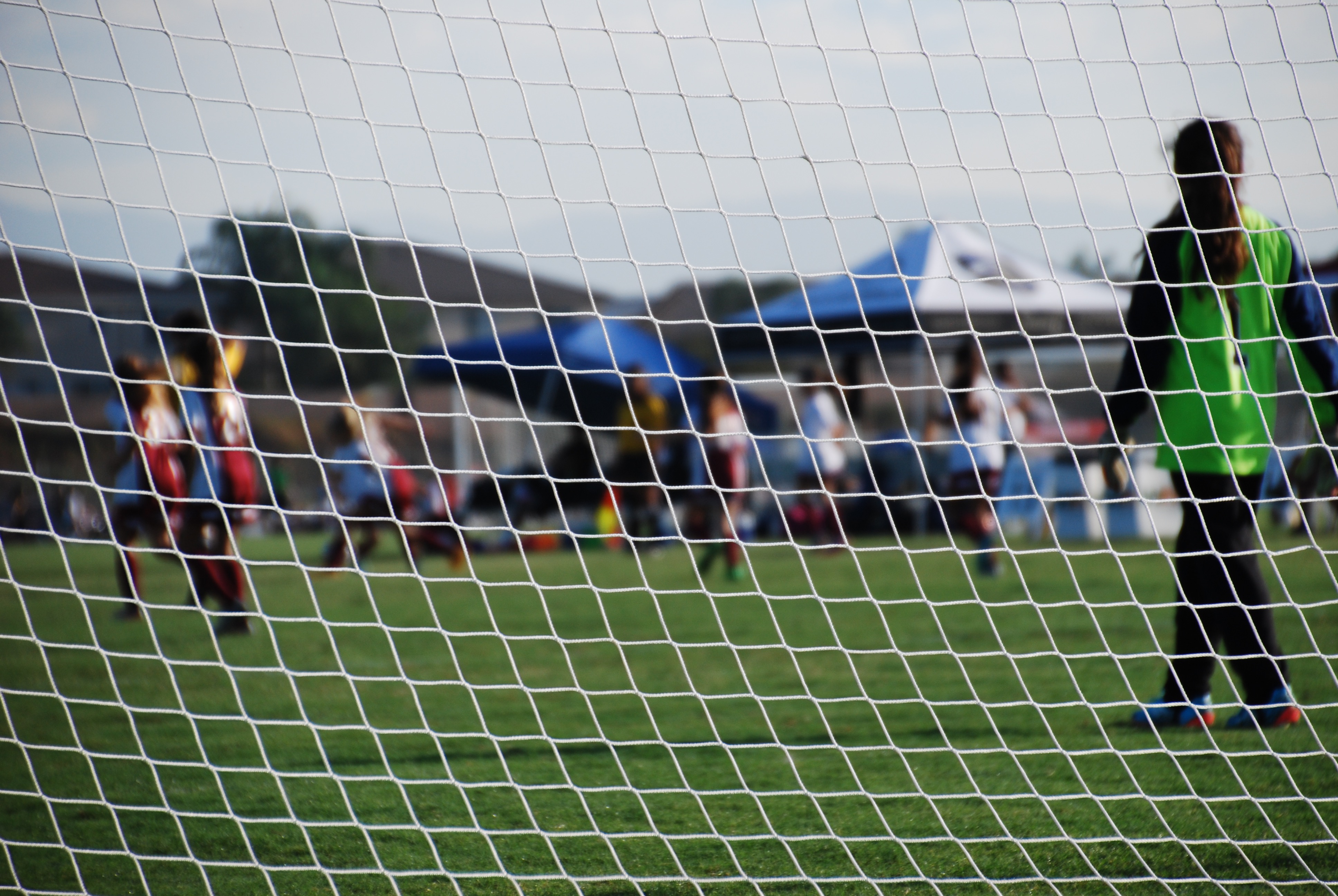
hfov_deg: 8.1
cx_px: 669
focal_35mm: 255
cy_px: 448
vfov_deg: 5.4
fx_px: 9489
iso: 200
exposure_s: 1/640
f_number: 6.3
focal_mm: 170
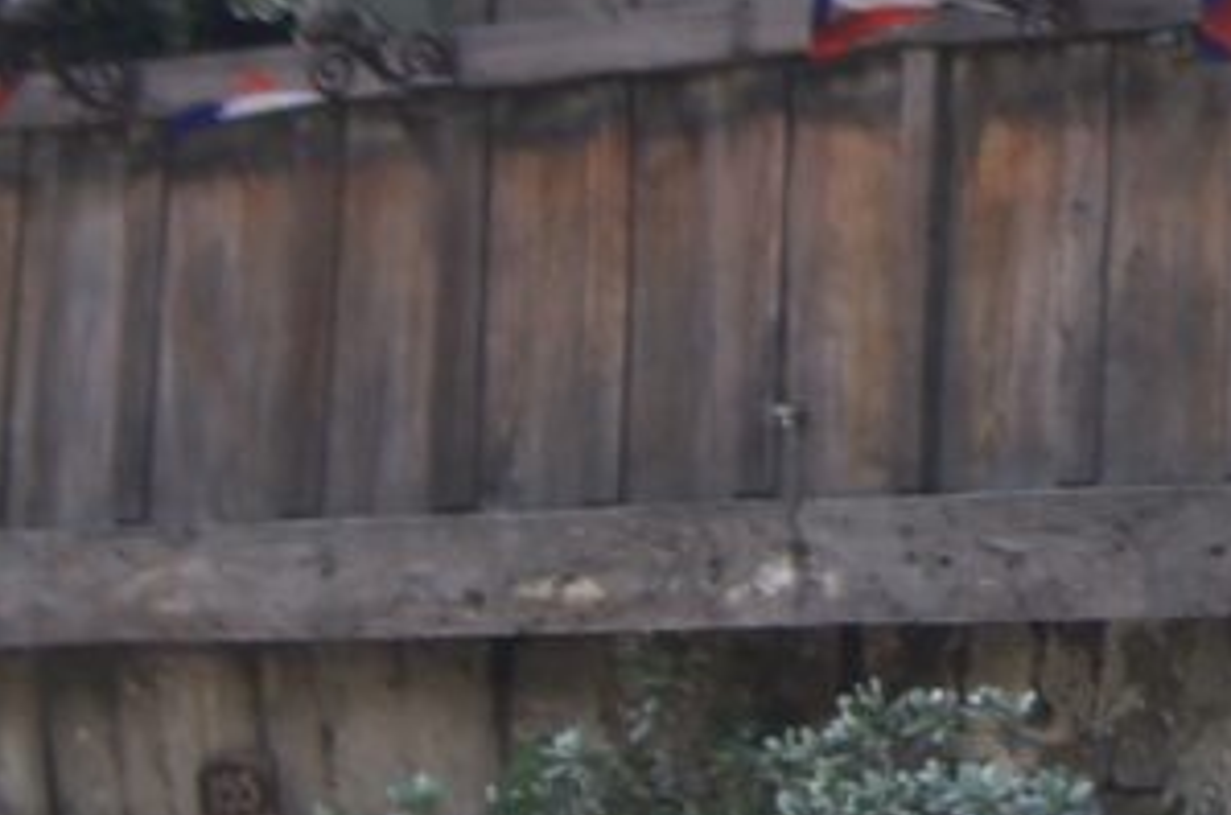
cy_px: -335
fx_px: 9827
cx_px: 2034
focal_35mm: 288
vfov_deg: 4.7
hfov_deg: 7.0
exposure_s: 1/200
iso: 100
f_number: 5.6
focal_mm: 28
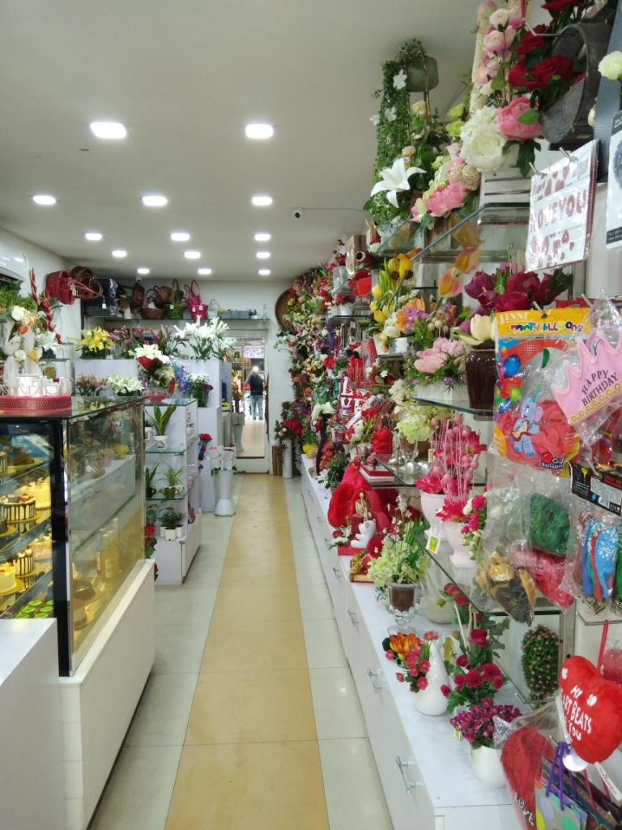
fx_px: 695
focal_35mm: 29
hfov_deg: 48.2
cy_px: 415
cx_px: 311
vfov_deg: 61.7
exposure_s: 1/50
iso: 448
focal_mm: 3.55
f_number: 2
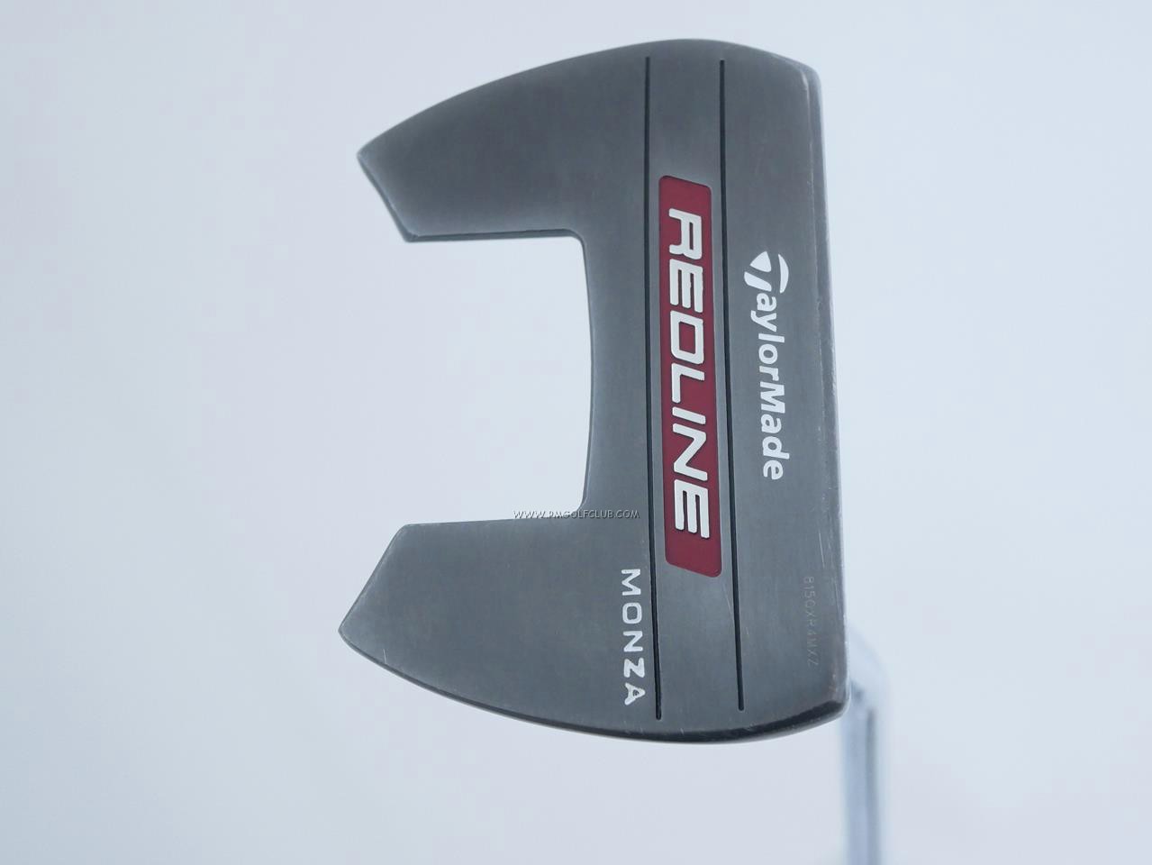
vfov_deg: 29.1
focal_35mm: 50
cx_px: 576
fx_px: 1664
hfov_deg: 38.2
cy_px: 432
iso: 1600
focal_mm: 25
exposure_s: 1/100
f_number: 4
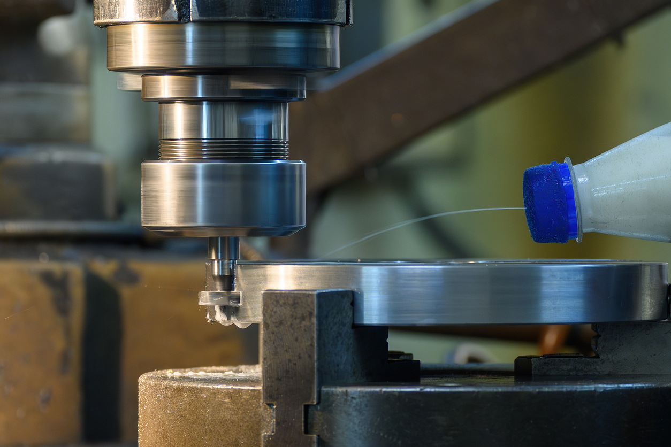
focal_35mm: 165
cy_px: 224
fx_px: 3075
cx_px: 336
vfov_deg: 8.3
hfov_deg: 12.5
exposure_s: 1/60
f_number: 5
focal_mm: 110
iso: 640
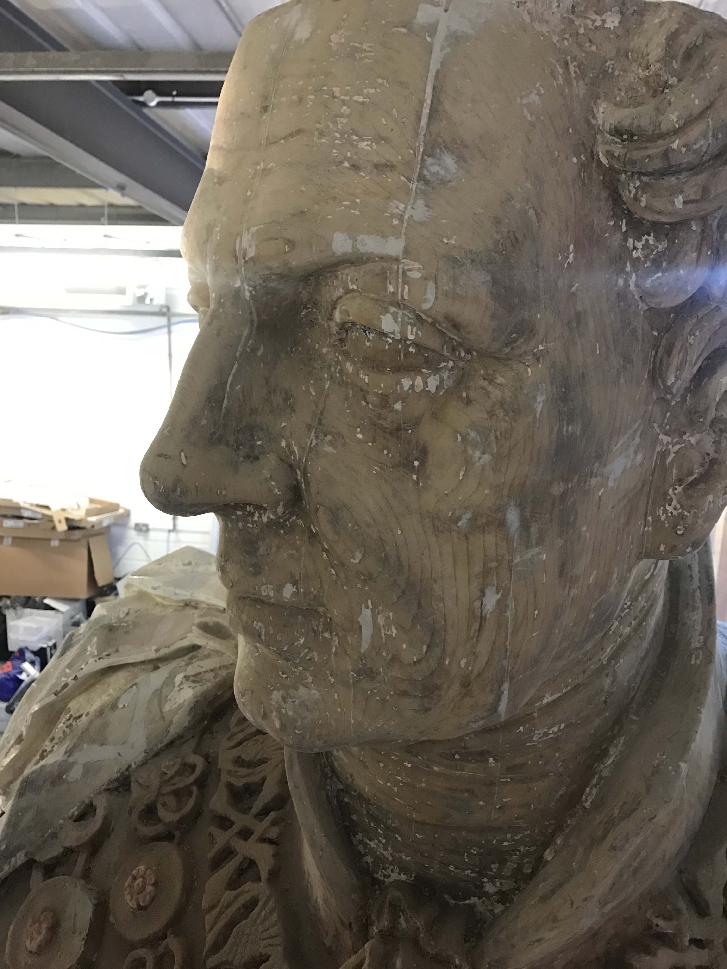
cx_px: 364
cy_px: 484
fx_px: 784
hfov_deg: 49.7
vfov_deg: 63.4
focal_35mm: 28
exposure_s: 1/13
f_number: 1.8
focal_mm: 3.99
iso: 100
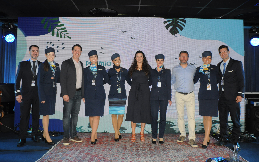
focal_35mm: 31
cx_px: 131
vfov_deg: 40.6
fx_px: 219
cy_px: 75
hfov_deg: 61.2
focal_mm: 20
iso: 800
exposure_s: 1/200
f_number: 5.6
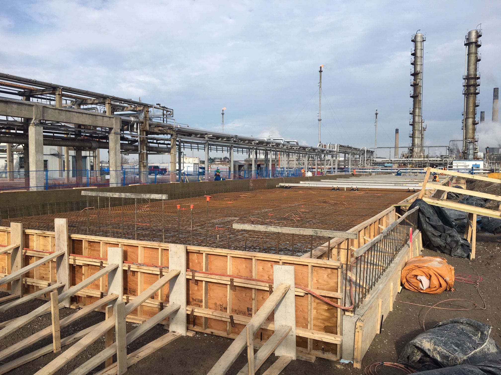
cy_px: 188
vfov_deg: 48.2
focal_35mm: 29
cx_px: 250
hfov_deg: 61.7
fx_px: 420
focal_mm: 4.15
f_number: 2.2
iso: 25
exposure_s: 1/1603
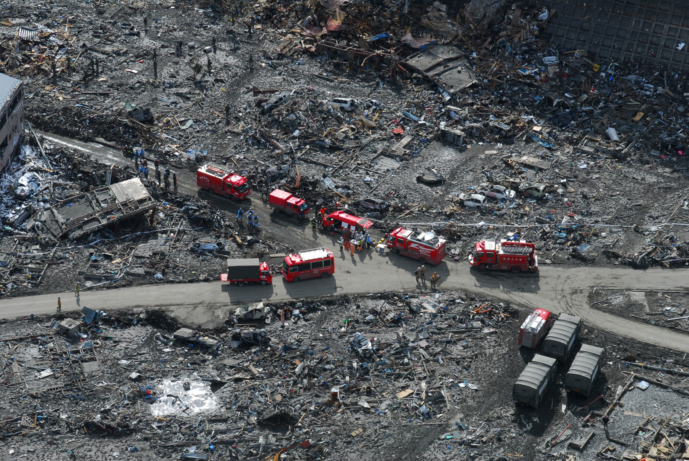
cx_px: 344
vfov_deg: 13.1
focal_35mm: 105
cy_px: 230
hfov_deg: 19.4
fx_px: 2012
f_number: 10
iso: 200
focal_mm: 70
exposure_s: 1/350
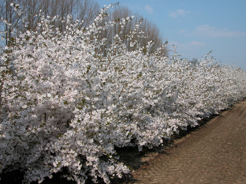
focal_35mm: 35
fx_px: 249
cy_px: 92
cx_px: 123
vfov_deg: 40.7
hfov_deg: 52.6
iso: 100
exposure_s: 1/412
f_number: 6.3
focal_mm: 8.9
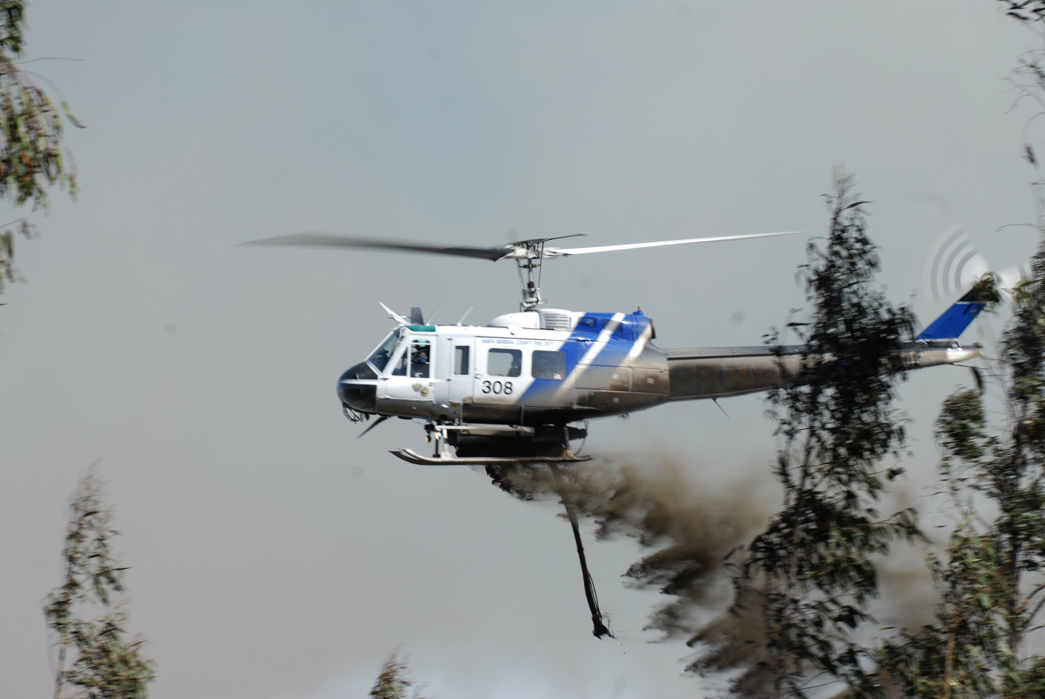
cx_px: 522
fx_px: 6757
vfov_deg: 5.9
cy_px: 350
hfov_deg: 8.8
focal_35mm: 232
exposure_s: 1/125
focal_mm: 155
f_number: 8
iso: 100
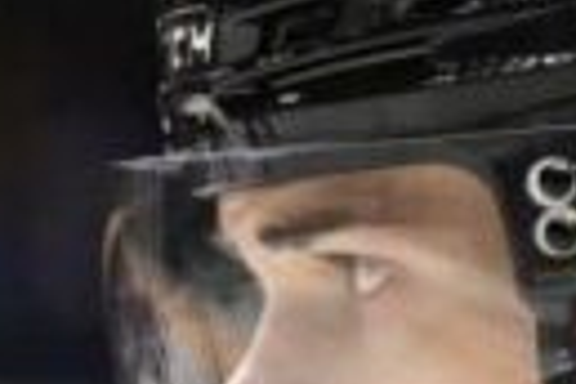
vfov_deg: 2.3
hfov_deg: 3.4
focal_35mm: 607
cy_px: 777
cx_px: 621
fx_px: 9711
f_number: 3.2
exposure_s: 1/1600
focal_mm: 102
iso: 3200
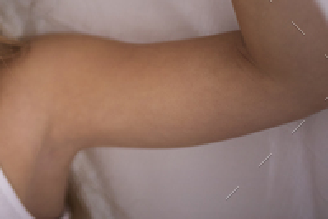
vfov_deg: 9.1
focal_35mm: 148
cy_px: -92
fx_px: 1349
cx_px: -155
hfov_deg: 13.1
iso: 200
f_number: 2
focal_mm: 50
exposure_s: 1/125
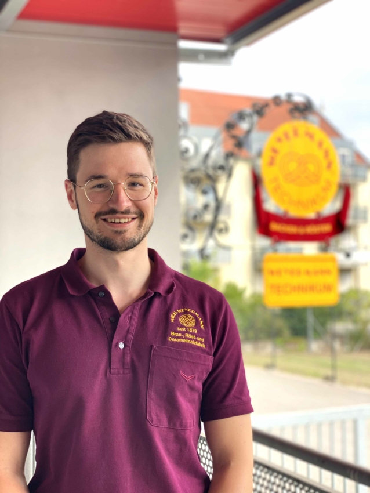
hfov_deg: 28.0
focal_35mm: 52
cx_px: 185
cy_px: 246
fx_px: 741
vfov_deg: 36.8
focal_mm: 6
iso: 20
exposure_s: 1/155
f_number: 2
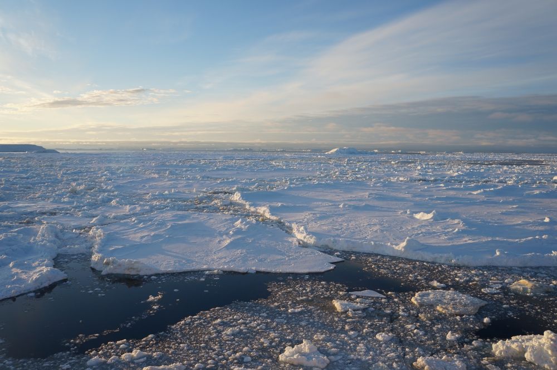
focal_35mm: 28
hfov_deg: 64.6
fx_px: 440
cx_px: 278
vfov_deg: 45.6
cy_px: 185
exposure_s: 1/320
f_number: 8
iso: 200
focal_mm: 19
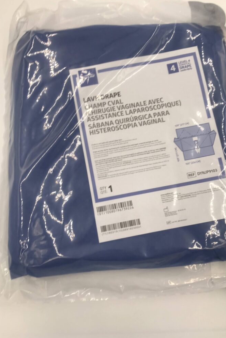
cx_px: 121
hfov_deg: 43.6
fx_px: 282
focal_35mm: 30
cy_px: 164
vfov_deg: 61.9
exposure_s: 1/120
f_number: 1.8
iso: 20
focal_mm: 3.99
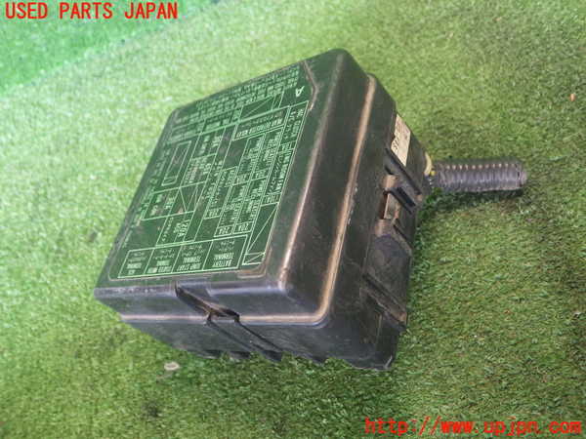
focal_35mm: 31
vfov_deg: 45.4
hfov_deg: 58.4
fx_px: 525
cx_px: 293
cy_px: 220
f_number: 2.3
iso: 400
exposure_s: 1/45
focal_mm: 5.5
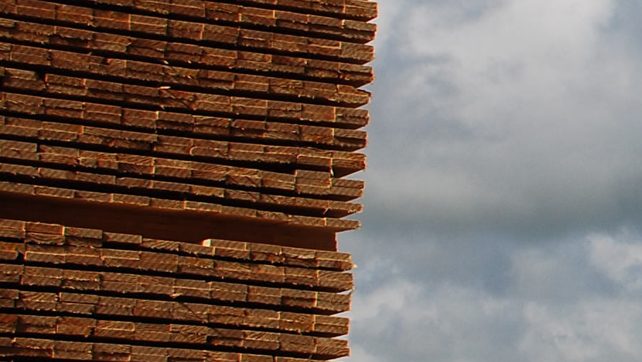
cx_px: 1206
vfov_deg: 7.5
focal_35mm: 161
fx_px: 2741
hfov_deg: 12.1
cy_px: 195
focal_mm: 24
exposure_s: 1/800
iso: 125
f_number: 6.3
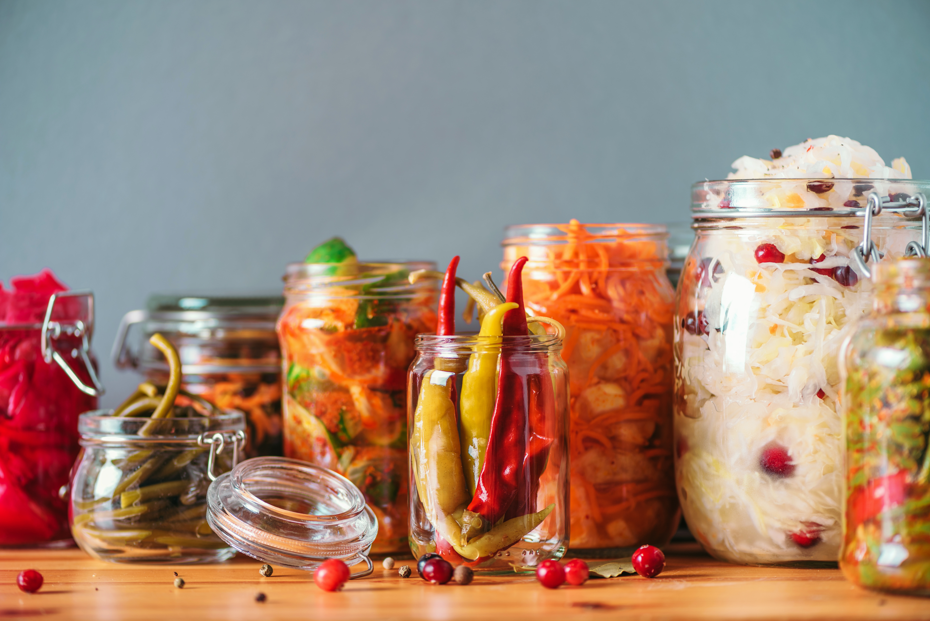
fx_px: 2713
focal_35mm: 105
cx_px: 465
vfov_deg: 13.1
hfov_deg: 19.4
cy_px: 310
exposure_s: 1/40
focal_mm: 105
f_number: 3
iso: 64
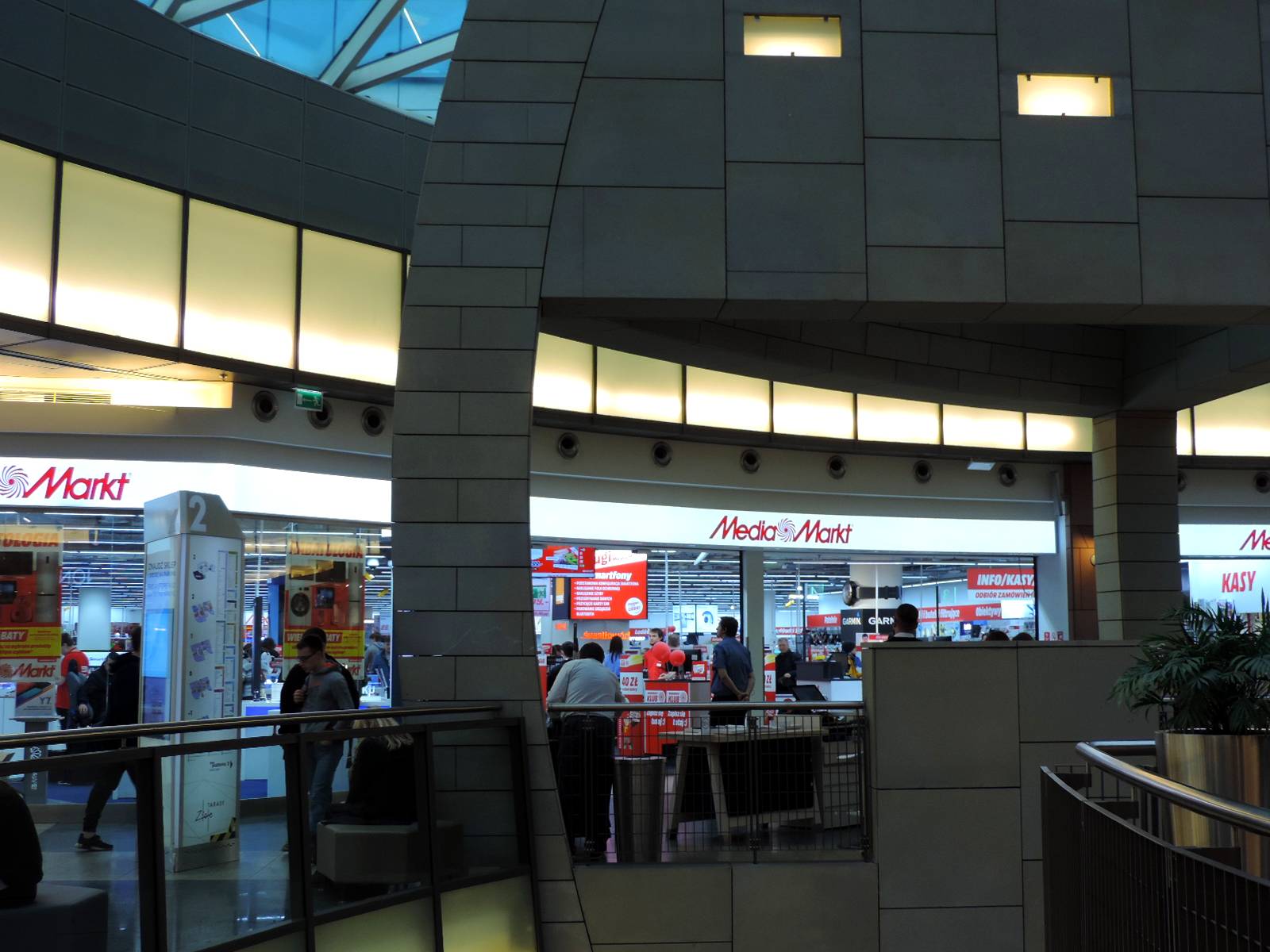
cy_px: 476
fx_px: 1578
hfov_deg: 43.9
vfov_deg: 33.6
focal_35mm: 43
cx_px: 635
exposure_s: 1/50
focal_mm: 7.6
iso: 125
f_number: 3.4
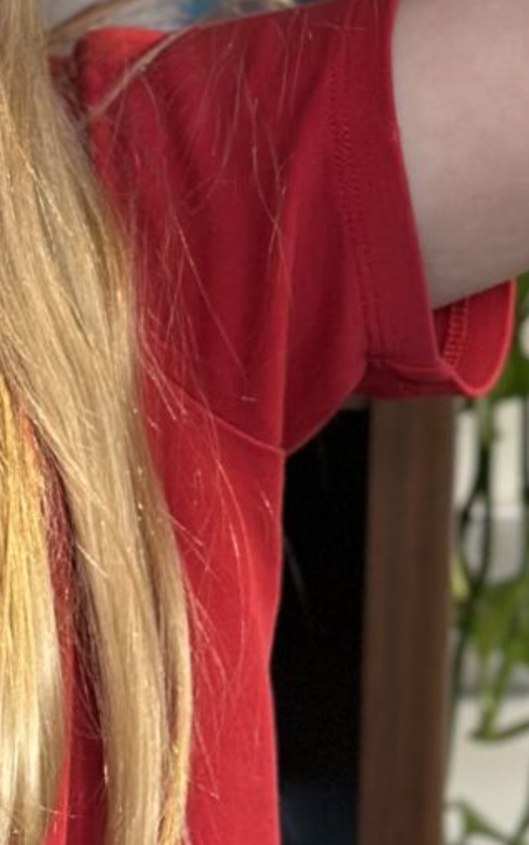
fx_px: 4723
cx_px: -341
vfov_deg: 10.1
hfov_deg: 6.3
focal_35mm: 205
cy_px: 7
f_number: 1.78
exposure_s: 1/60
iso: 160
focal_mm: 6.86
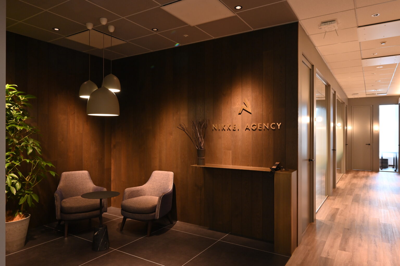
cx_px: 200
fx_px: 255
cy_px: 133
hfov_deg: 76.1
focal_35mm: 23
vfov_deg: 55.0
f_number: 11
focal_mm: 23
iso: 640
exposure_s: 1/5
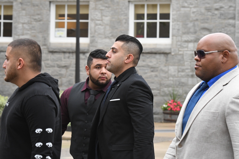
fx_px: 1016
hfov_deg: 13.4
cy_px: 80
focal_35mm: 153
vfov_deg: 9.0
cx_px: 120
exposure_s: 1/320
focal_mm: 102
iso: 2000
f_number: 6.3
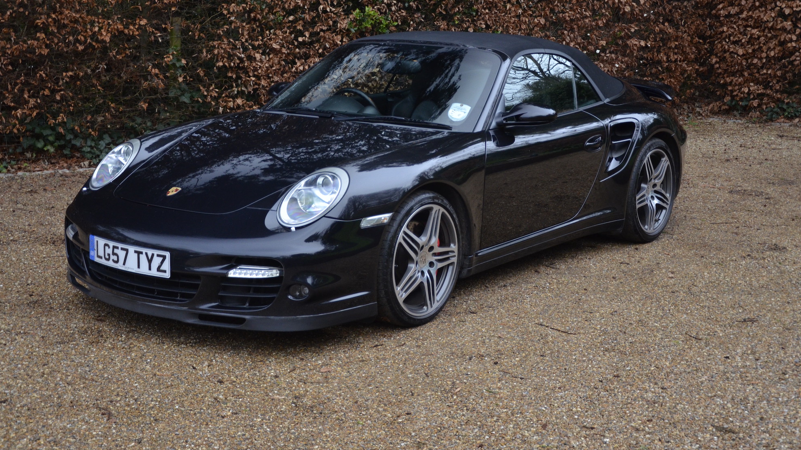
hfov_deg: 38.5
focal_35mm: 54
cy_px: 186
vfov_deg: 22.2
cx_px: 398
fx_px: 1147
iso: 800
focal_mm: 34
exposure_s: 1/60
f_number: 4.2
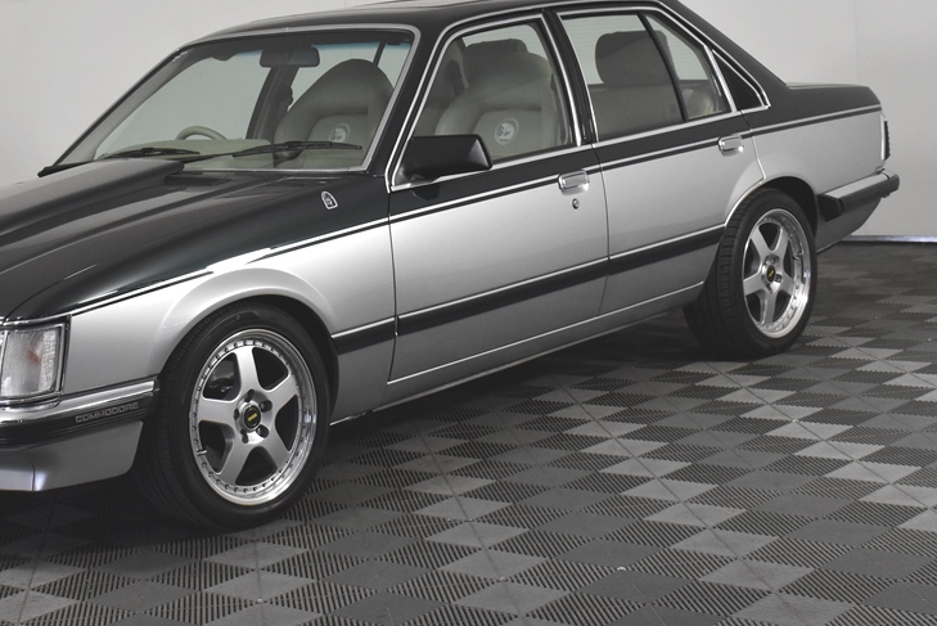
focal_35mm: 74
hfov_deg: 27.2
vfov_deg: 18.5
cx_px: 292
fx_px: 1919
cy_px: 256
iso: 1600
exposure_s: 1/320
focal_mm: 35
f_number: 9
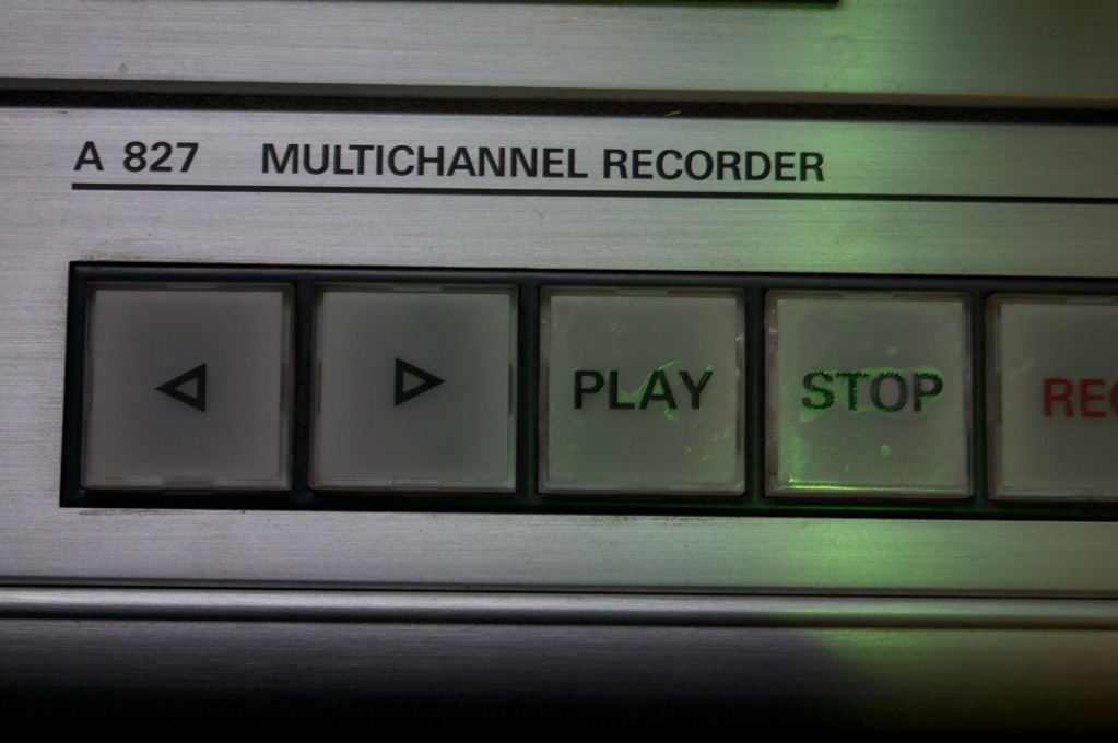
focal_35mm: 82
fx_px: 2560
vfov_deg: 16.5
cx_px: 559
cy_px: 372
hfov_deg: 24.6
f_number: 5.6
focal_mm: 55
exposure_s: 1/60
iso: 800
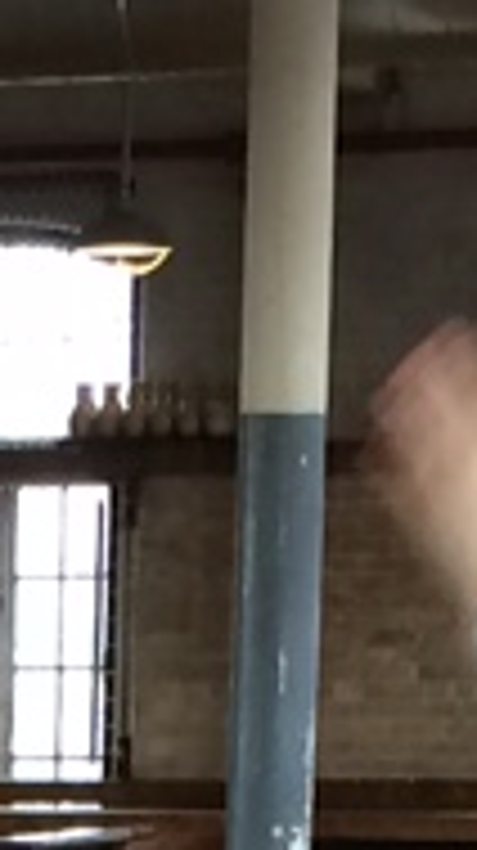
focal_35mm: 282
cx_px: -576
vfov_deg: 7.1
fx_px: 6355
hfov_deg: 4.2
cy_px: 2235
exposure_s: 1/30
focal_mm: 4.12
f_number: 2.2
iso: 80
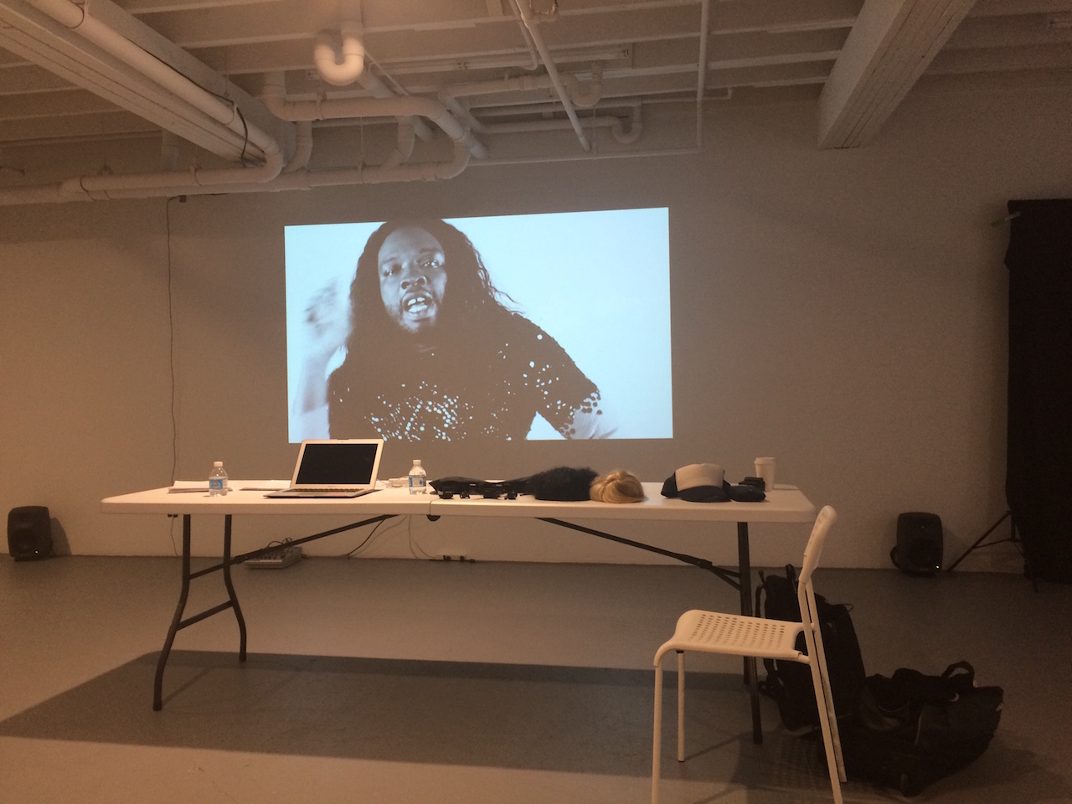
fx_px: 898
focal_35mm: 29
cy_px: 402
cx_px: 536
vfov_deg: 48.2
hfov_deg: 61.7
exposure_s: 1/30
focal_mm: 4.15
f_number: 2.2
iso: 125
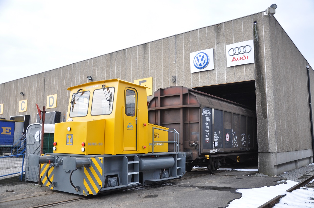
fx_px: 274
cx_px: 157
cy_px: 104
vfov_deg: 41.6
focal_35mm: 32
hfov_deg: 59.5
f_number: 5
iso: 500
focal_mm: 21
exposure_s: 1/1250
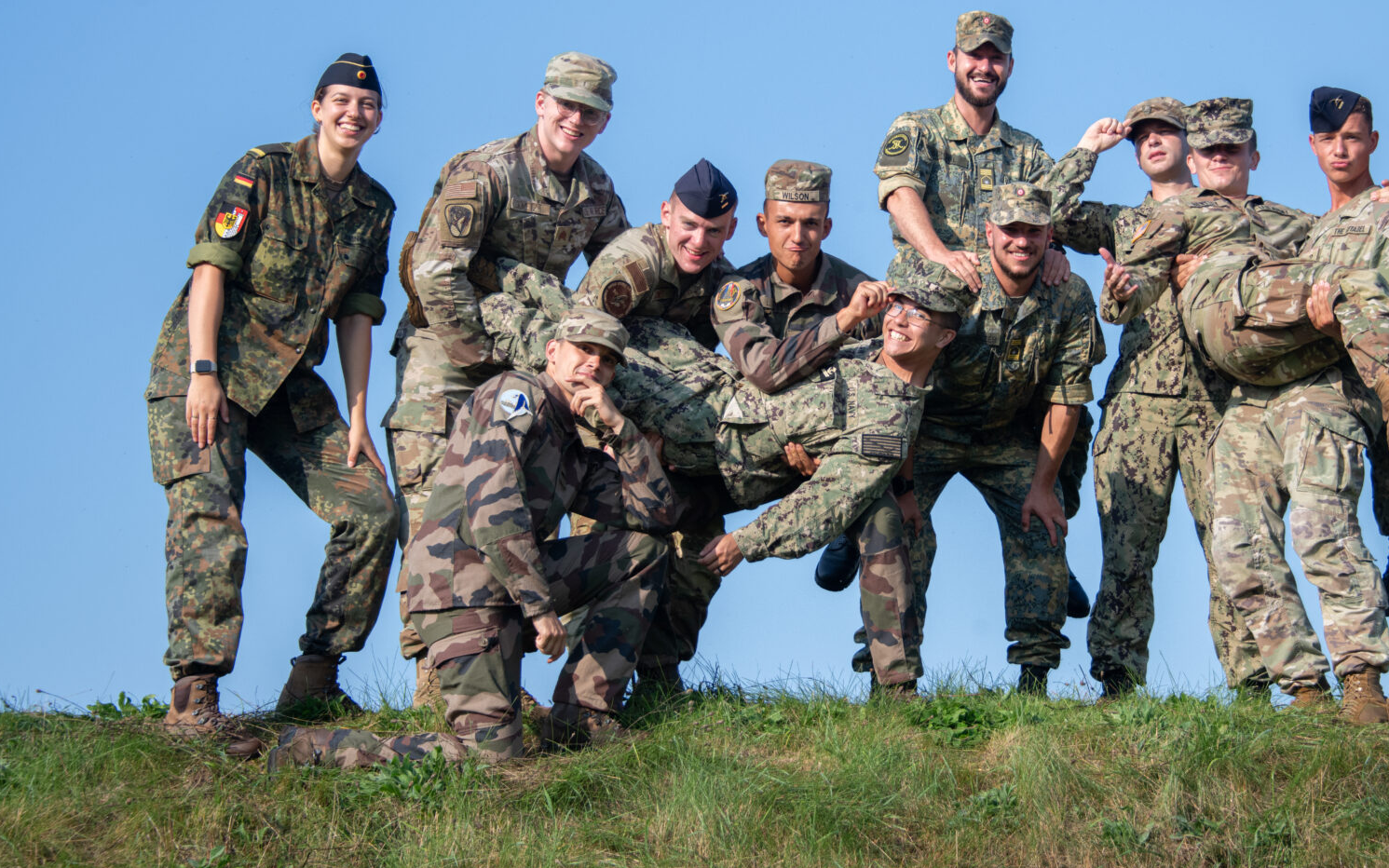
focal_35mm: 119
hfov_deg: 17.5
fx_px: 4505
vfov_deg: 11.0
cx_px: 913
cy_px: 308
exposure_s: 1/1000
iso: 320
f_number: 5.6
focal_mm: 85
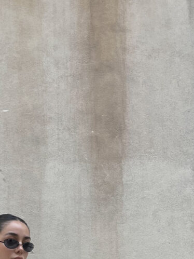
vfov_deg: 23.6
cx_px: 8
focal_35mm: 77
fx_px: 576
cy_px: 291
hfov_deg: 18.7
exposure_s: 1/121
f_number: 1.6
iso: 40
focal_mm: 5.1
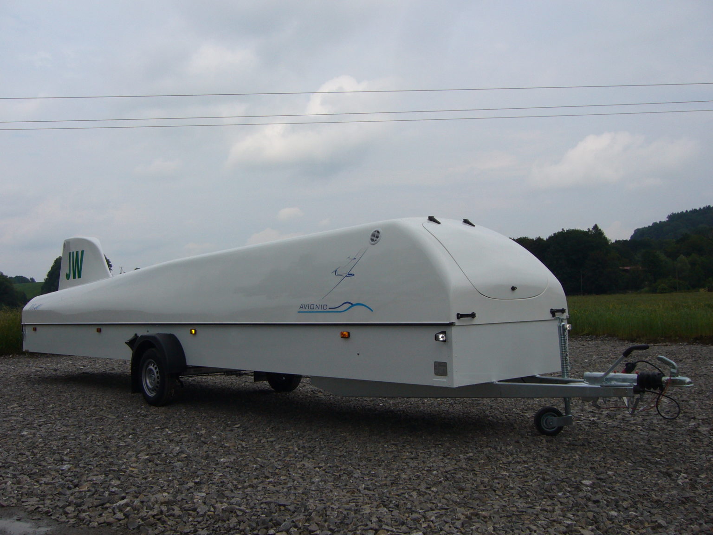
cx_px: 356
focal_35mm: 35
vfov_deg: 40.7
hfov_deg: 52.6
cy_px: 268
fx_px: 721
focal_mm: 5.8
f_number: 5.6
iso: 80
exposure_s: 1/500
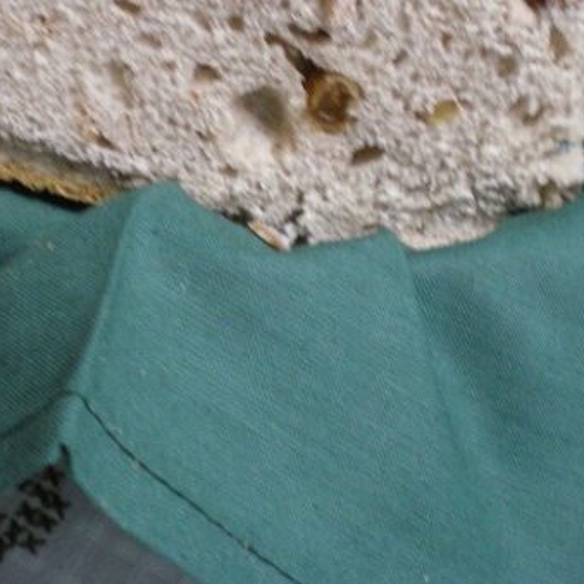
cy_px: 110
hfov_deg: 22.8
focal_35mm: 76
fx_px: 1451
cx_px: 260
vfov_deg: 22.4
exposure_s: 1/13
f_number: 3.1
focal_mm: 6.3
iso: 400
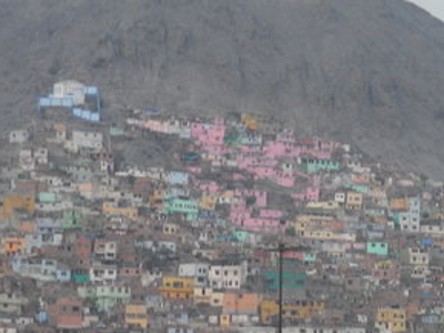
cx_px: 255
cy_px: 144
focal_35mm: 280
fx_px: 3593
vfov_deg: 5.3
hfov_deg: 7.1
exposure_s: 1/23.5
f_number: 5
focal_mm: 28.9
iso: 100
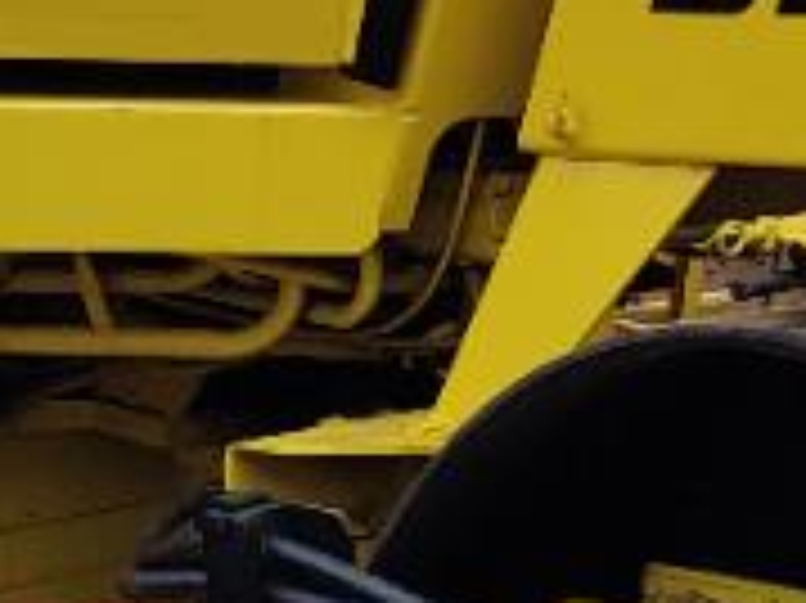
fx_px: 2629
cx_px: 885
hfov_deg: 16.9
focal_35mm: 113
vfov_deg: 13.1
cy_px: 162
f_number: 1.8
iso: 185
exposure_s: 1/120
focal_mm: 5.56
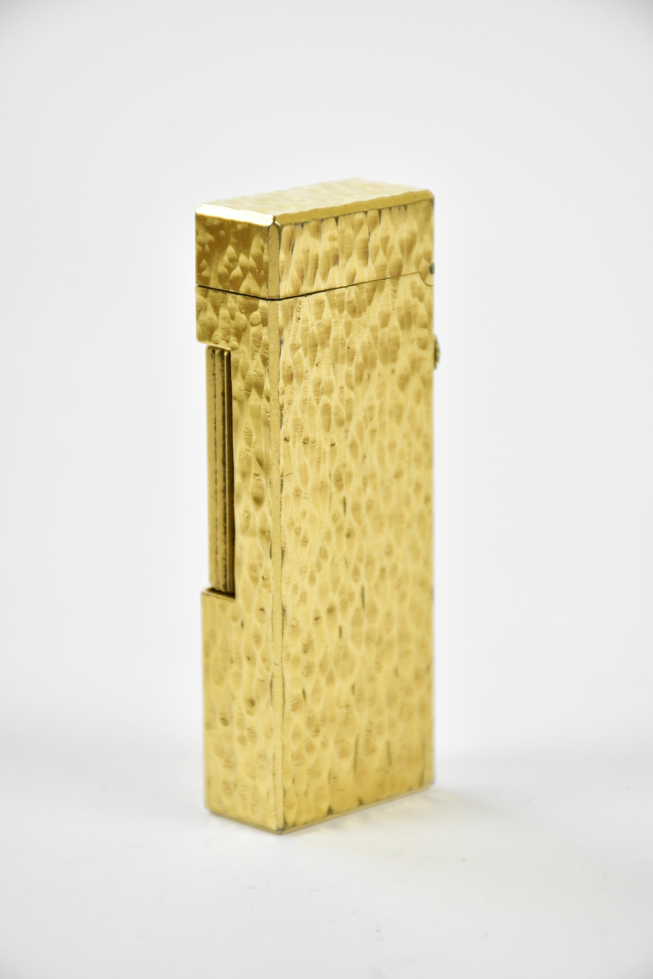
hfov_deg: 6.5
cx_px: 326
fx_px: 5713
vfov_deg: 9.8
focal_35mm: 210
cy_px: 490
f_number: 8
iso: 1600
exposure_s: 1/100
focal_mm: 140
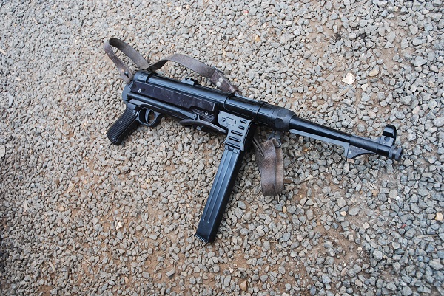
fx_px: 407
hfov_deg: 57.2
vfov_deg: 40.0
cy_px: 148
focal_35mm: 33
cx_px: 222
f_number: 5.6
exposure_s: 1/125
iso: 200
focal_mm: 22
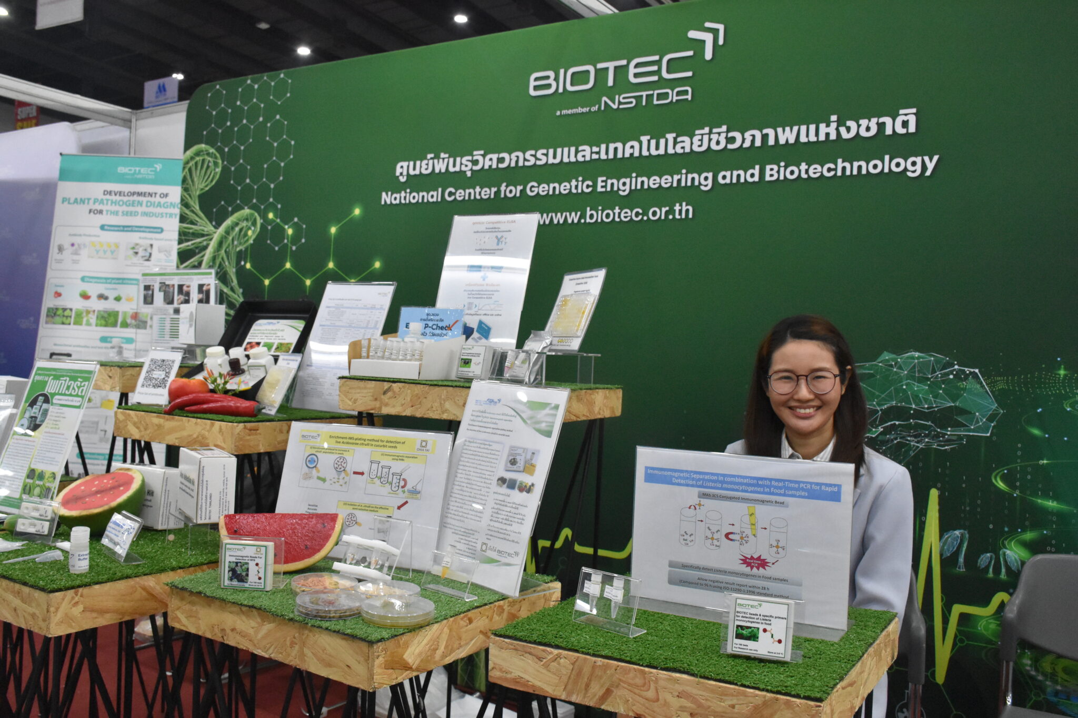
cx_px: 539
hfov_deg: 57.2
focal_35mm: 33
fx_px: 988
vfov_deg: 40.0
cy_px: 359
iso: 4000
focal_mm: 22
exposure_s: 1/200
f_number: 7.1
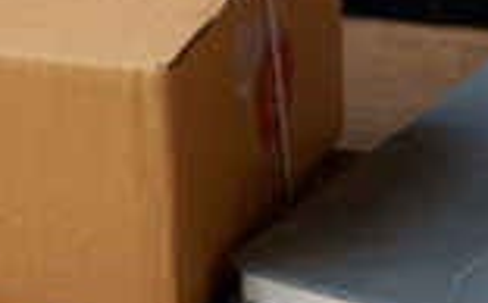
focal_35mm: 328
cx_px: -332
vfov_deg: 4.0
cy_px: -208
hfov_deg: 6.3
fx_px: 4356
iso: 160
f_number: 2.8
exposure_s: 1/250
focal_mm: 85
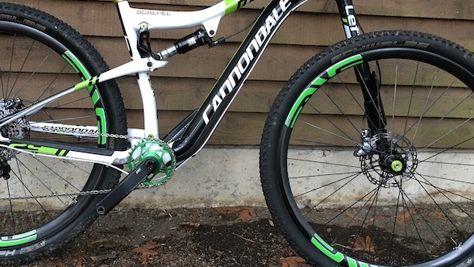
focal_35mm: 43
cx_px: 193
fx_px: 541
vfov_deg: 27.5
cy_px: 77
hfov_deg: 47.1
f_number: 2.2
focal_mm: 4.15
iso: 100
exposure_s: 1/30
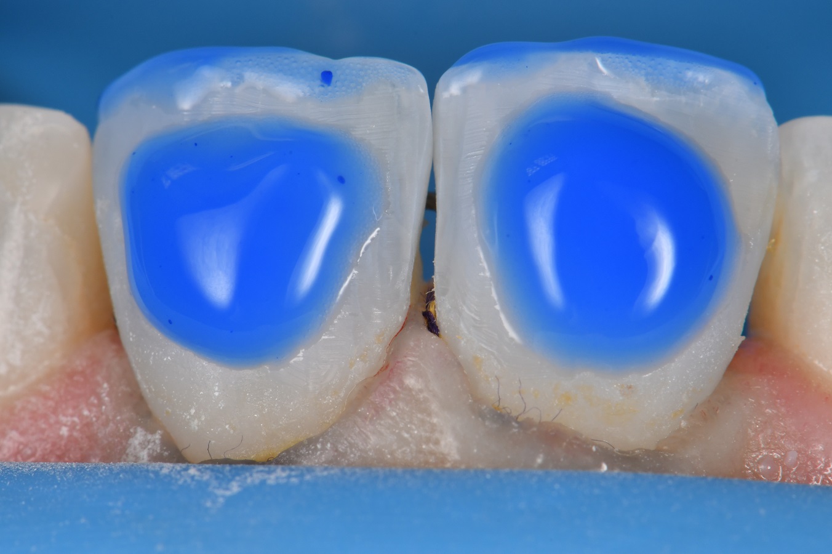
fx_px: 3627
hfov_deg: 13.1
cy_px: 277
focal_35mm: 157
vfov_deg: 8.7
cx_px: 416
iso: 200
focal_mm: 105
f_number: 32
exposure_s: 1/160
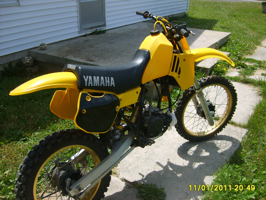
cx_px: 133
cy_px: 100
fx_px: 269
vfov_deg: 40.7
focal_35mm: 35
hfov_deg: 52.6
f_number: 2.8
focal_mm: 5.8
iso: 50
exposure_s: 1/750
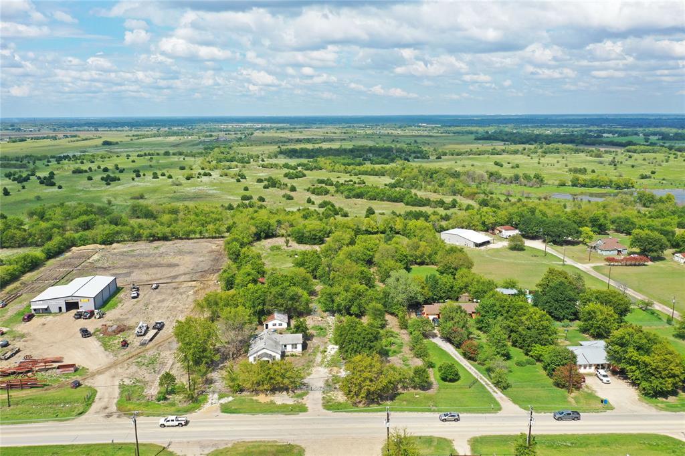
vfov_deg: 46.4
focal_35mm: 28
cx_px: 342
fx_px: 533
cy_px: 228
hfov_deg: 65.5
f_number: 5.6
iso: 100
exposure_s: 1/500
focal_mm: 10.26
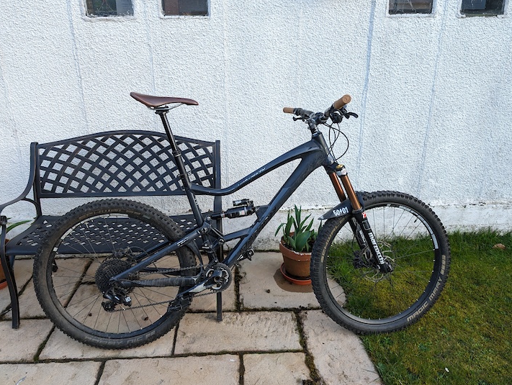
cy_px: 189
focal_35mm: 27
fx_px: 400
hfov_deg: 65.2
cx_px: 245
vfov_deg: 51.4
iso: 25
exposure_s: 1/69.8
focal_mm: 6.9
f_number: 1.68
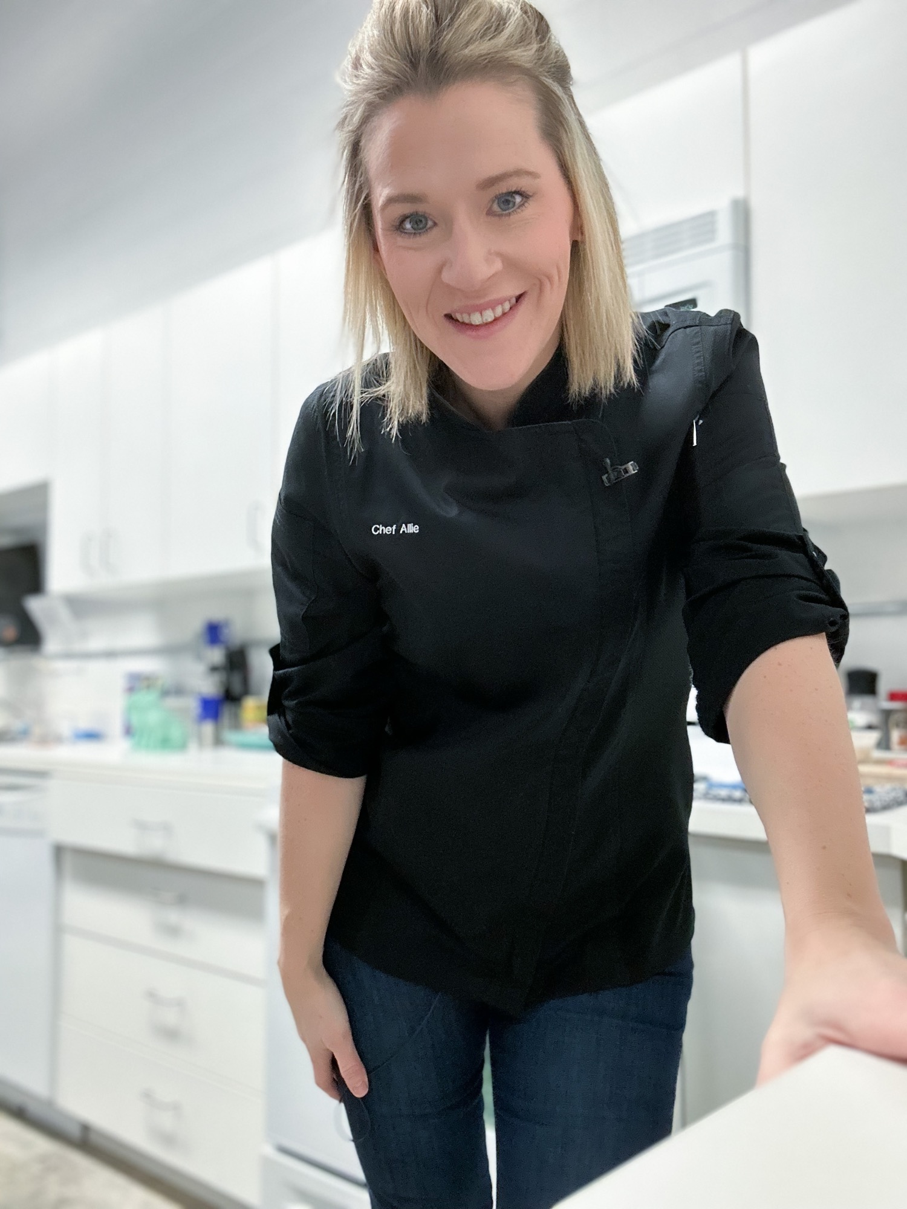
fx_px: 1048
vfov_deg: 60.0
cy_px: 604
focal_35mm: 30
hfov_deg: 46.8
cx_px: 454
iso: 250
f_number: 1.9
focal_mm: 2.69
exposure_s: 1/60
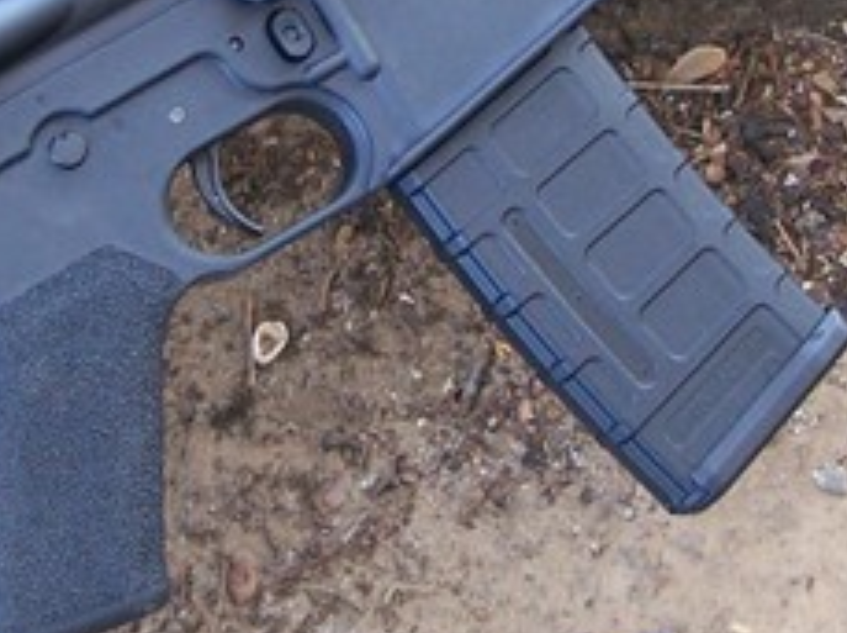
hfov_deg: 14.8
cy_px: 15
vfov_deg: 11.0
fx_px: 3249
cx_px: 377
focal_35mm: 133
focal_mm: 6.3
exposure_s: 1/30
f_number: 2.8
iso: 125
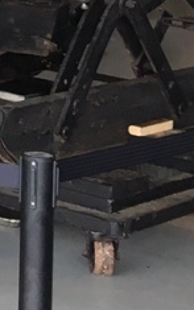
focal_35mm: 209
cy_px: -204
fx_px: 1767
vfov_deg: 9.6
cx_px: -595
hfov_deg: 5.5
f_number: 2.2
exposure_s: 1/40
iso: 25
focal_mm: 4.15
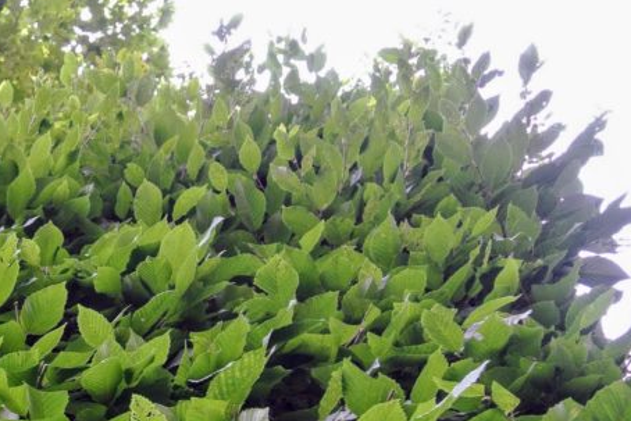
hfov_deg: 27.1
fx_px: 1227
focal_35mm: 70
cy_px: 410
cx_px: -14
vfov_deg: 19.0
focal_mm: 11.8
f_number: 3.8
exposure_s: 1/125
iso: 110
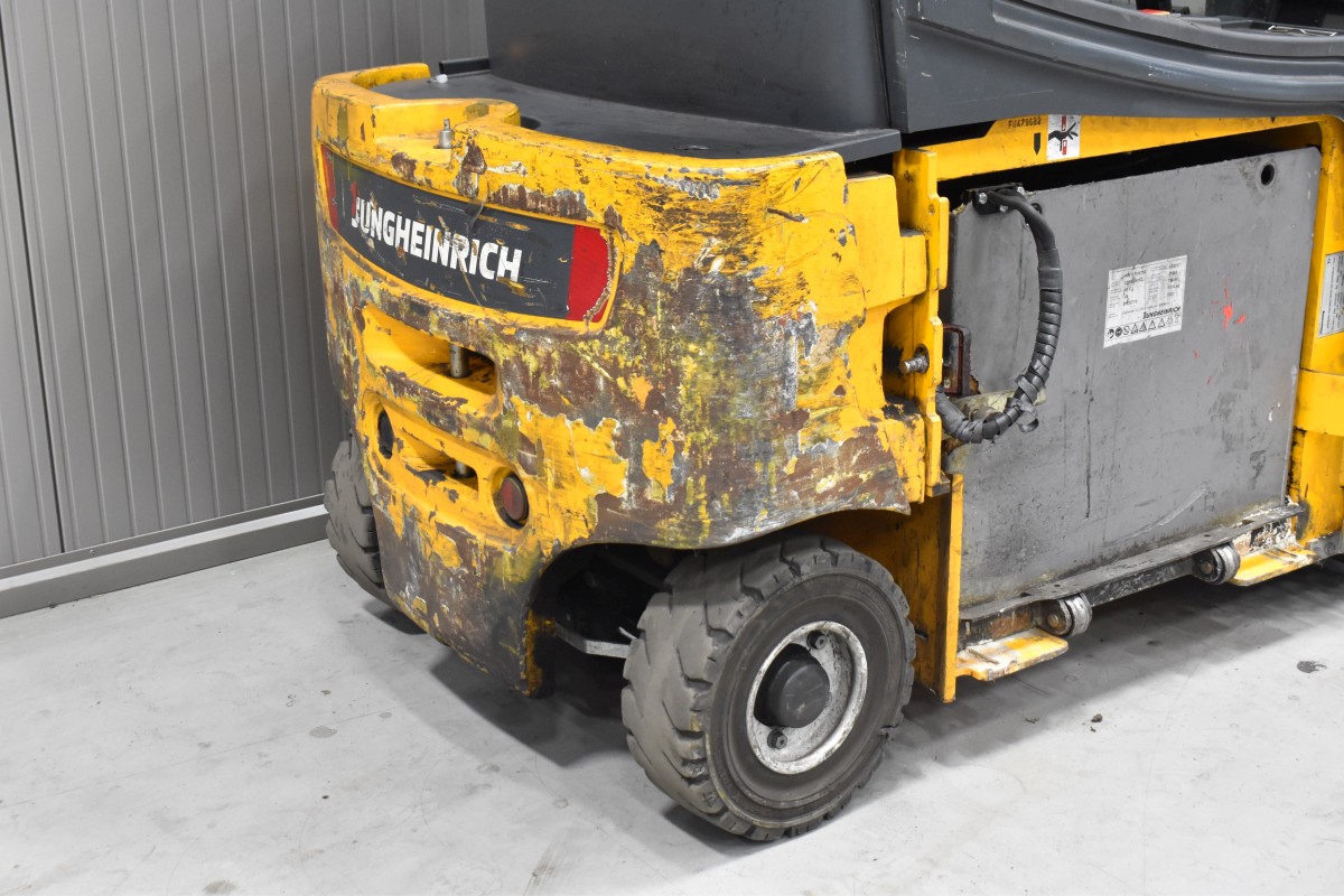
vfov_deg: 26.5
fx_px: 1904
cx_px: 672
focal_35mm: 51
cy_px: 448
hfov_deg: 38.9
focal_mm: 34
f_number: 5.6
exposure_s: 1/20
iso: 1600
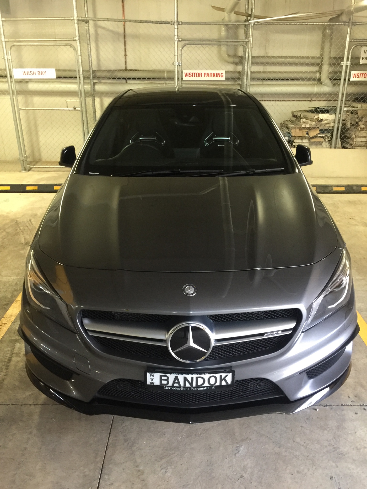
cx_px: 184
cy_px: 244
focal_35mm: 29
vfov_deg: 61.7
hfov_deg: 48.2
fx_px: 410
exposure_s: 1/8
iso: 125
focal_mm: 4.15
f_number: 2.2
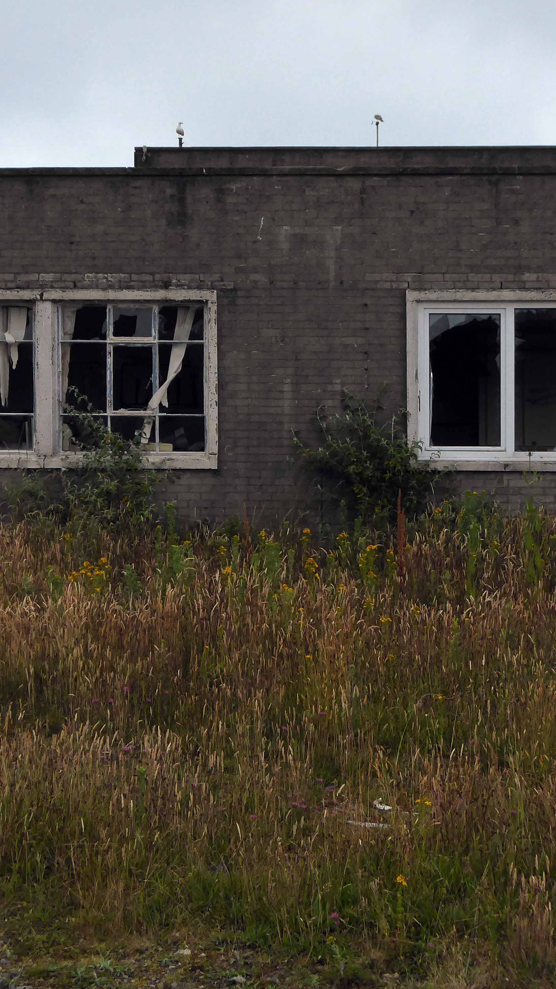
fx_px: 1494
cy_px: 492
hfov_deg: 21.1
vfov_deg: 36.6
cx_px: 301
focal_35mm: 57
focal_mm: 6.7
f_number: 3.7
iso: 125
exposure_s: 1/800
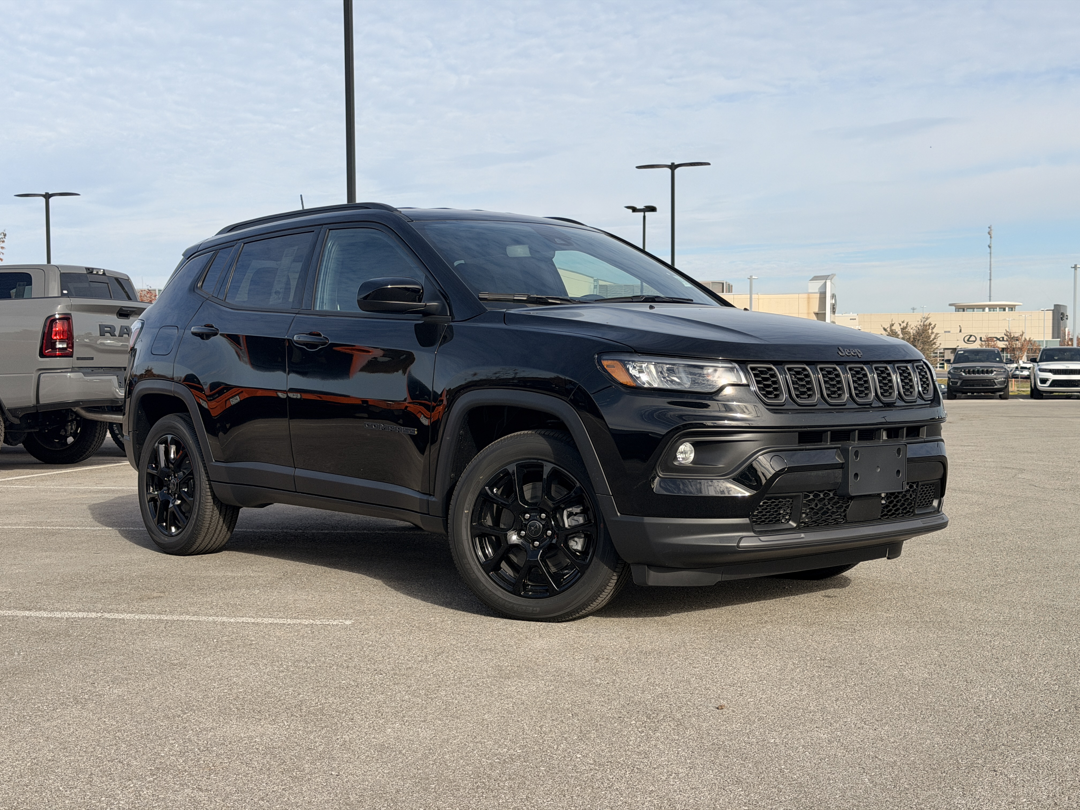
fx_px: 1498
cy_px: 405
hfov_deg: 39.7
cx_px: 540
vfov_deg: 30.3
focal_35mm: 48
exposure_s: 1/4878
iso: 64
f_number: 1.78
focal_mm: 6.76
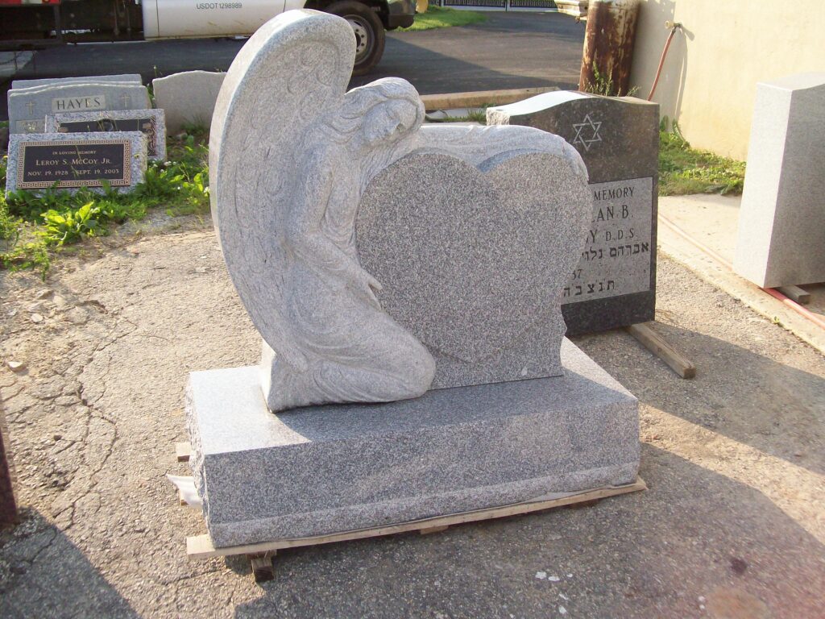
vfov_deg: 39.7
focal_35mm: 36
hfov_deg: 51.4
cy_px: 310
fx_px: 858
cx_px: 412
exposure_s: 1/1019
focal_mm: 6
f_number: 2.7
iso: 140
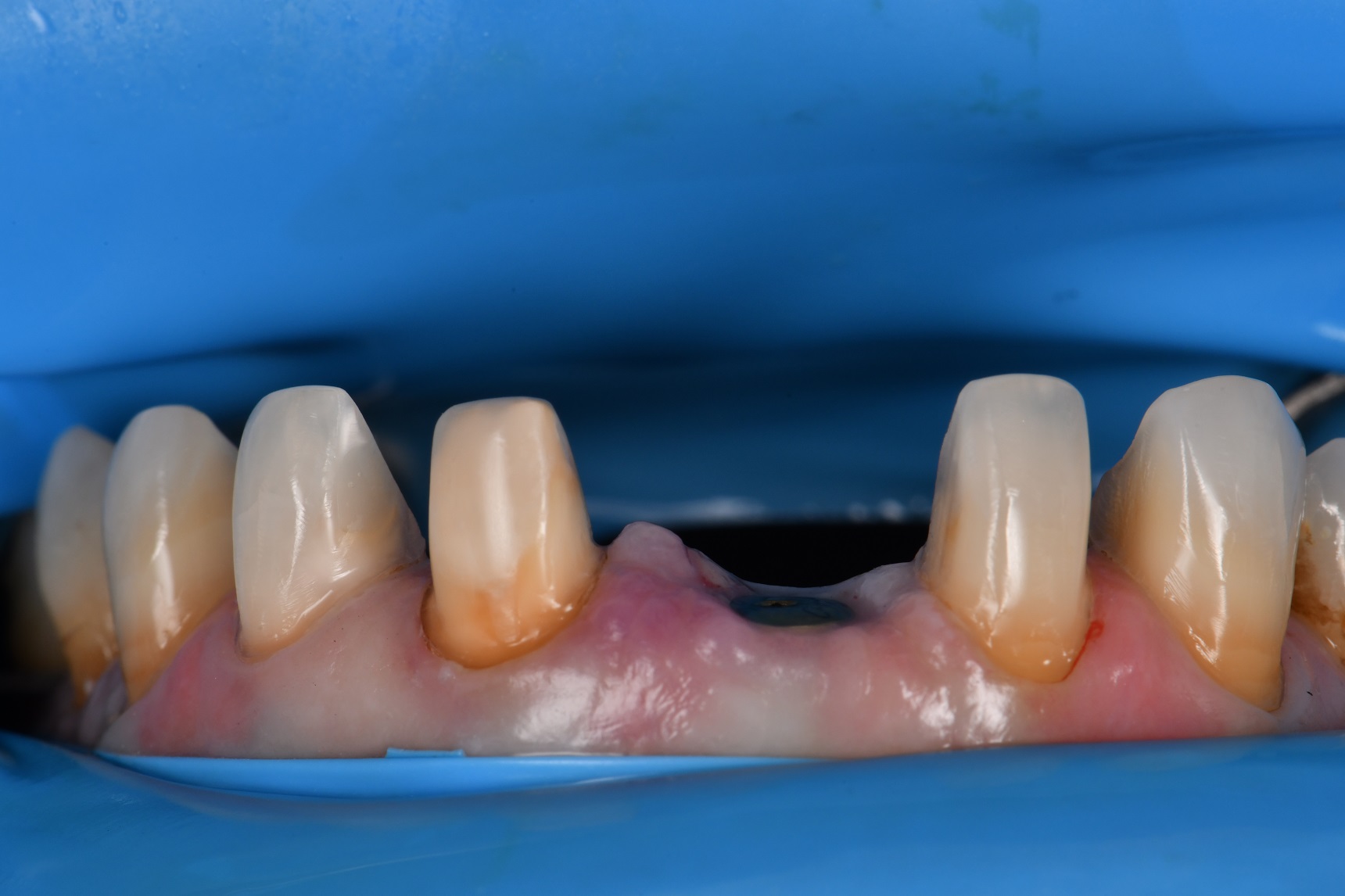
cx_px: 672
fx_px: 4706
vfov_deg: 10.9
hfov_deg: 16.3
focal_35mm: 126
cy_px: 448
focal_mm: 105
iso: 200
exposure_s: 1/160
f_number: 32
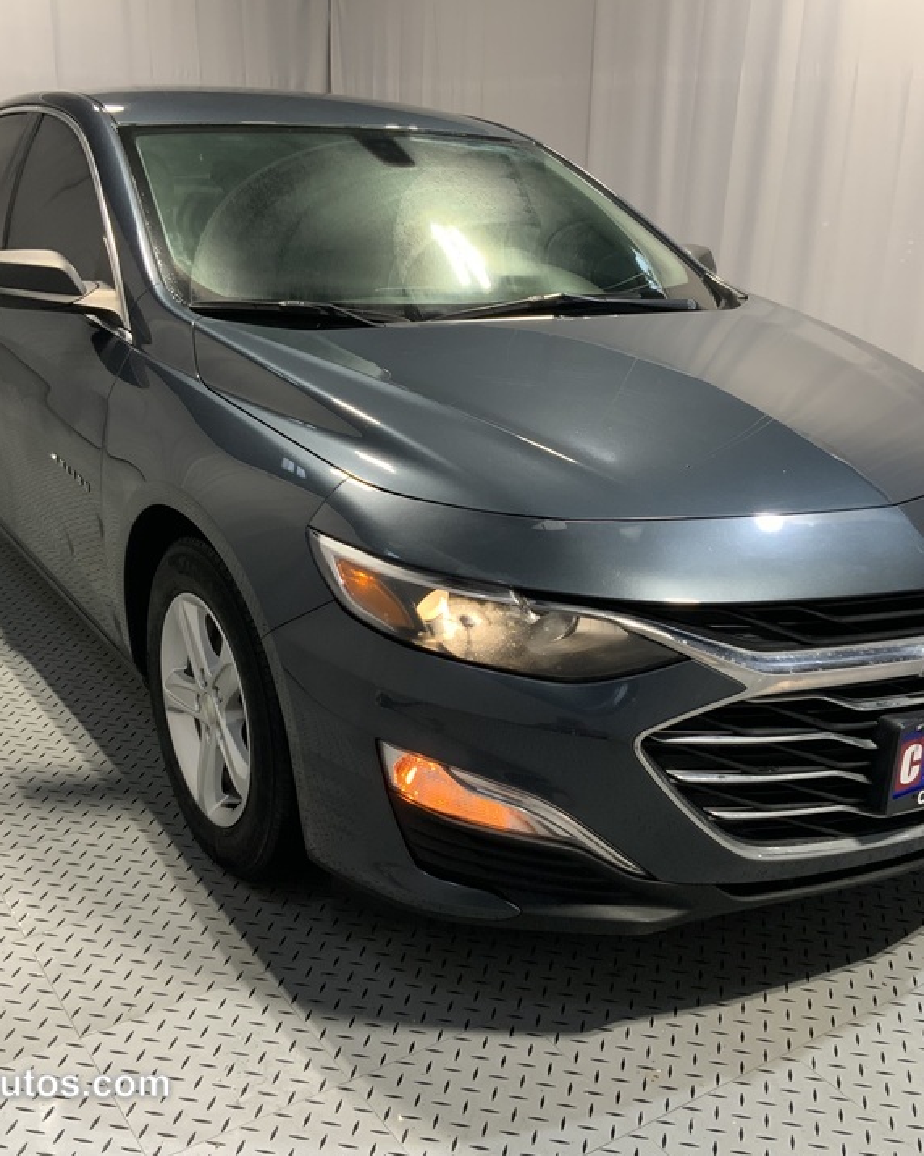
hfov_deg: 39.1
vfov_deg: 47.9
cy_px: 580
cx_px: 510
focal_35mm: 38
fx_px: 1299
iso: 80
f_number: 1.8
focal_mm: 3
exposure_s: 1/60
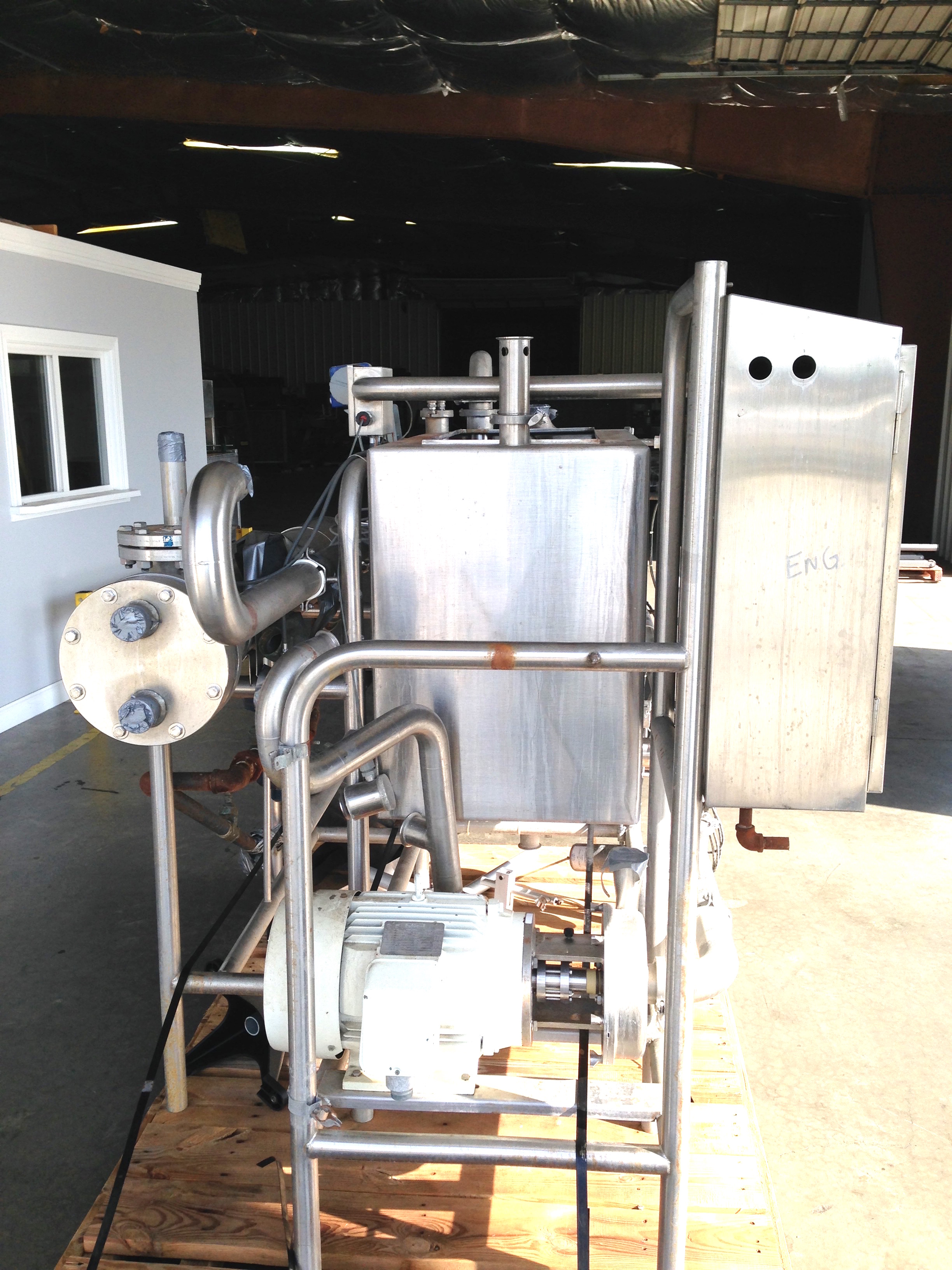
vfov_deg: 55.4
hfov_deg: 42.9
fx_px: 1210
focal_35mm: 33
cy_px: 635
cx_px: 476
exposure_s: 1/420
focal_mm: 4.12
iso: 50
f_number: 2.4
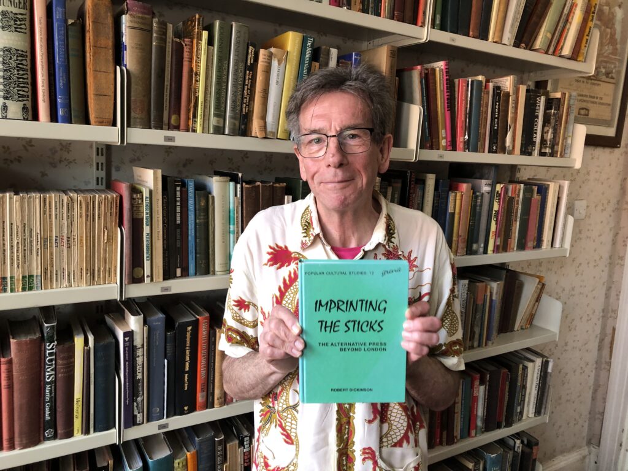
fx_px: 508
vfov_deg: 49.7
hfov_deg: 63.4
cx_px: 314
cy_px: 236
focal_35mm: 28
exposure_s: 1/17
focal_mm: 3.99
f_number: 1.8
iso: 40
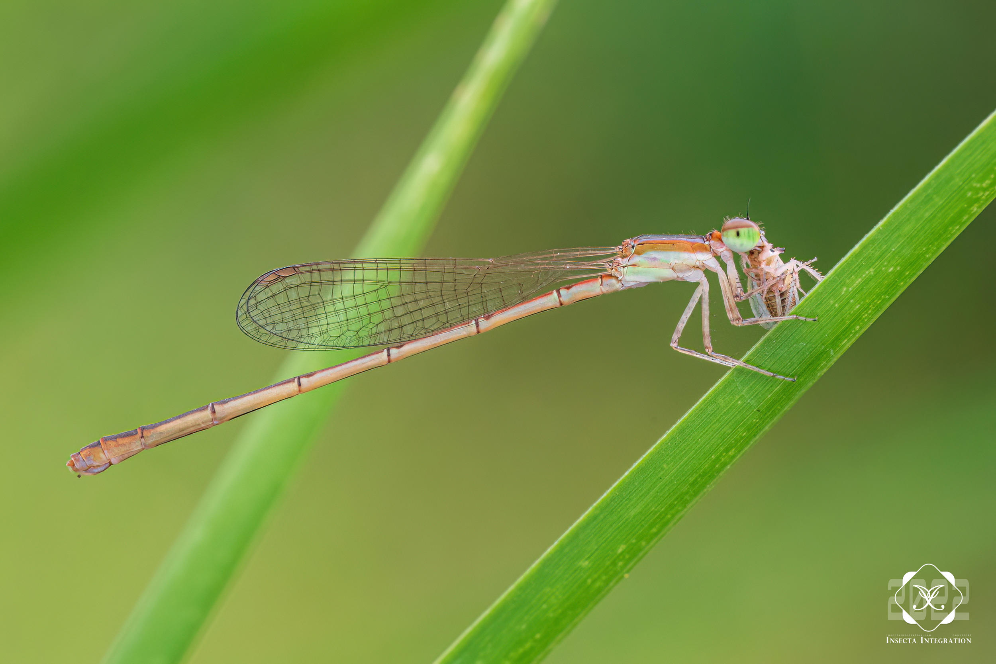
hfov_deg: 19.5
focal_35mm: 105
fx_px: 2905
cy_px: 332
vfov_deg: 13.0
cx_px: 498
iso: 640
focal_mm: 105
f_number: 16
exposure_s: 1/200
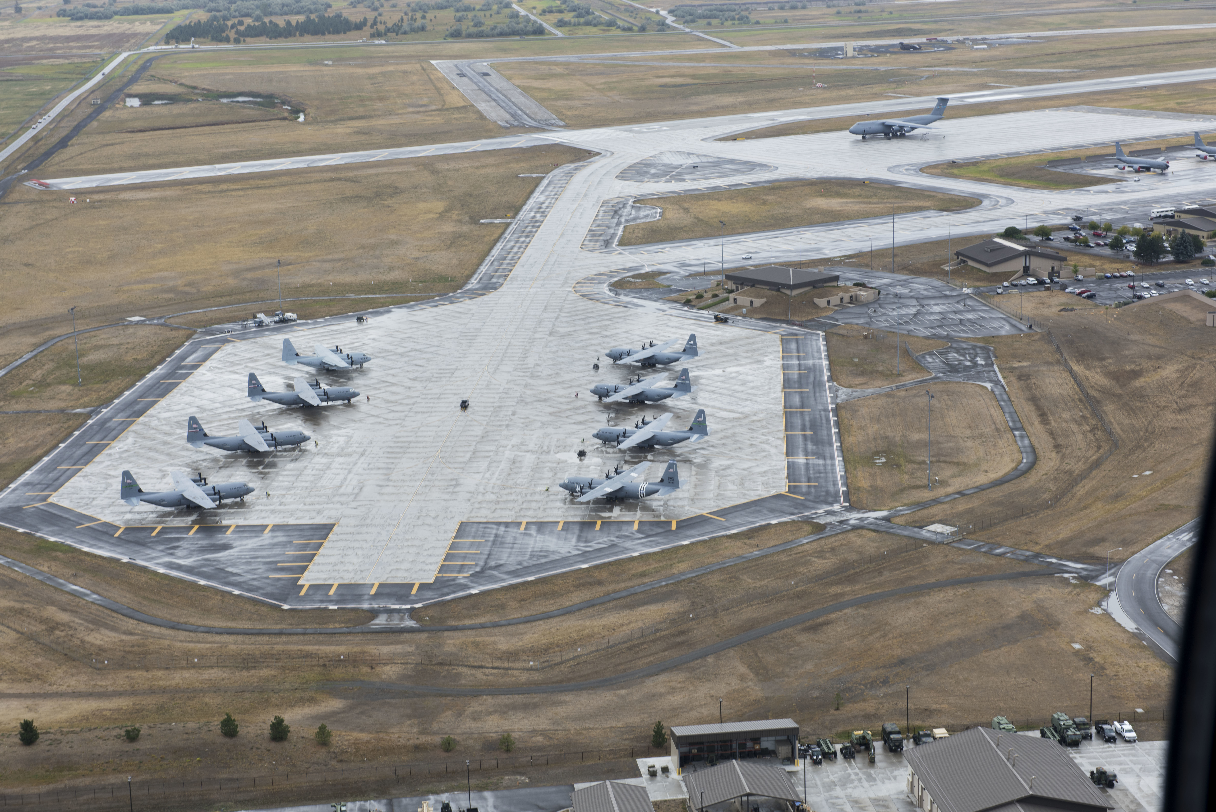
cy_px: 406
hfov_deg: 28.8
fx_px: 2365
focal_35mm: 70
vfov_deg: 19.5
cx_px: 608
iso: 200
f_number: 9
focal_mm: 70
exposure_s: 1/200
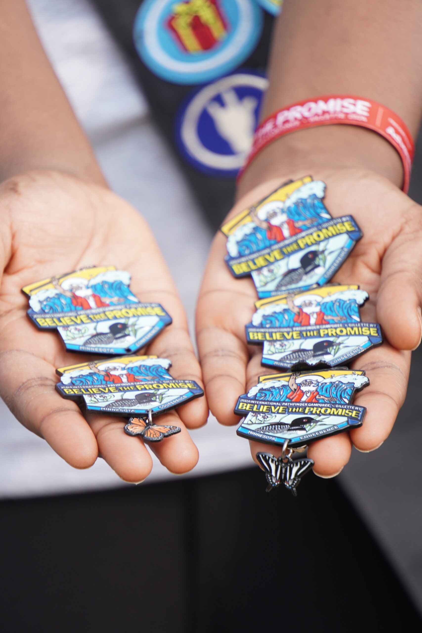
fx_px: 6460
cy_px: 316
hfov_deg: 3.7
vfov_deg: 5.6
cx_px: 211
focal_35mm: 368
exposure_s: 1/250
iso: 160
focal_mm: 245
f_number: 6.3
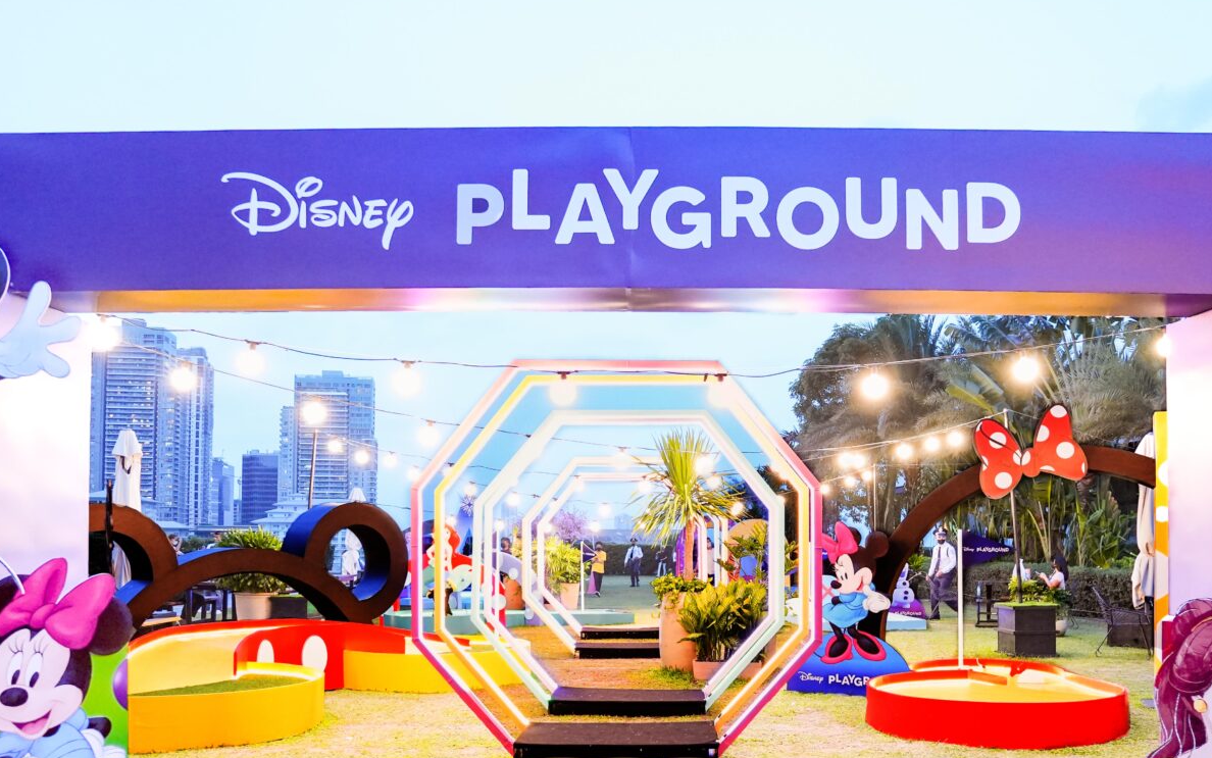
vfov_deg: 43.7
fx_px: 925
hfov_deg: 66.4
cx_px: 648
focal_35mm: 28
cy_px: 524
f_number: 2.8
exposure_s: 1/125
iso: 3200
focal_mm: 17
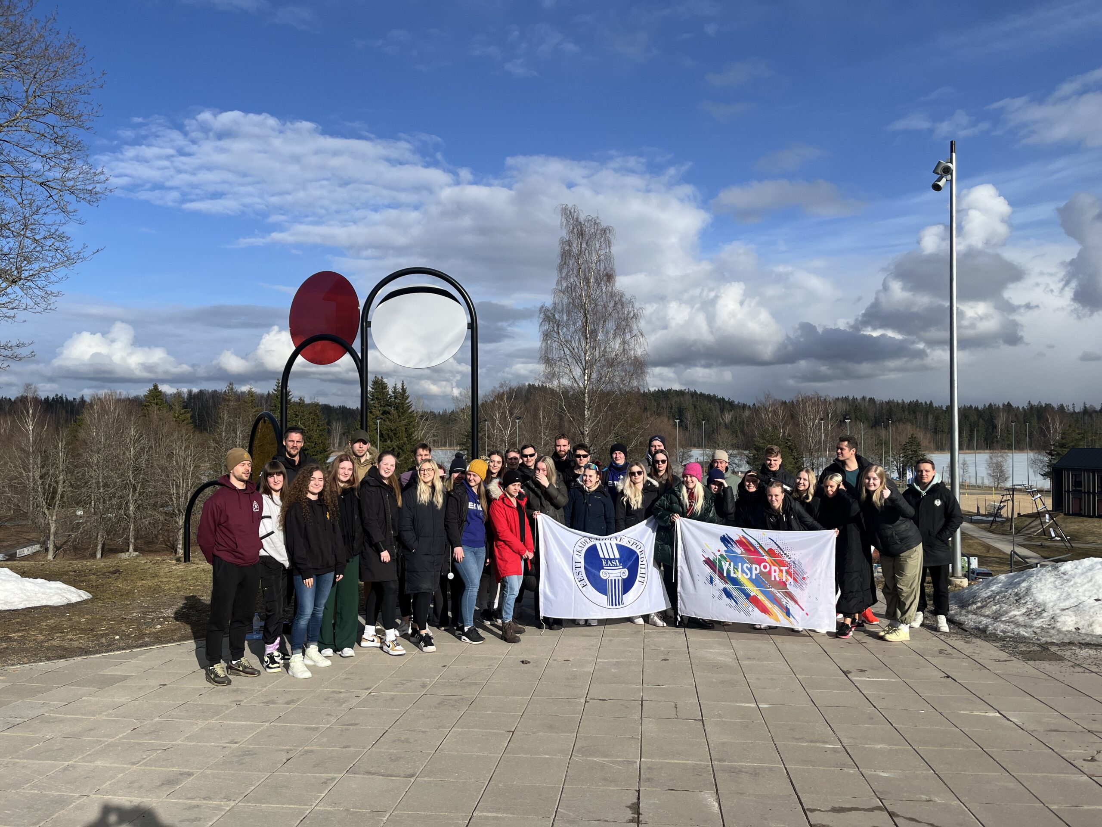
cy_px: 414
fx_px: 828
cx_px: 551
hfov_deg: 67.3
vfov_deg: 53.1
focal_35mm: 26
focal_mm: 5.1
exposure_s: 1/4484
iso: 50
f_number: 1.6
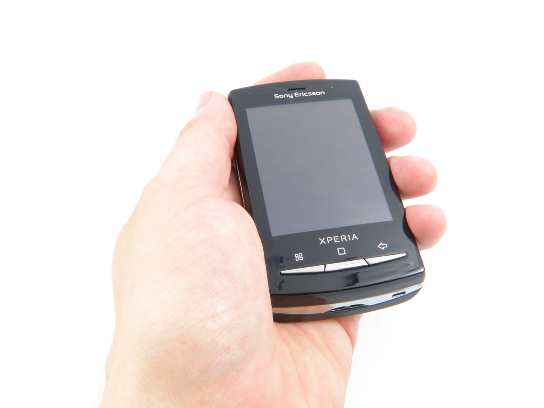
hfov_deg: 56.8
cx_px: 272
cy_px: 204
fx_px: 503
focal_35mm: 32
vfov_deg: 44.2
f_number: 5.6
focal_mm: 5.72
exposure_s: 1/20
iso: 100
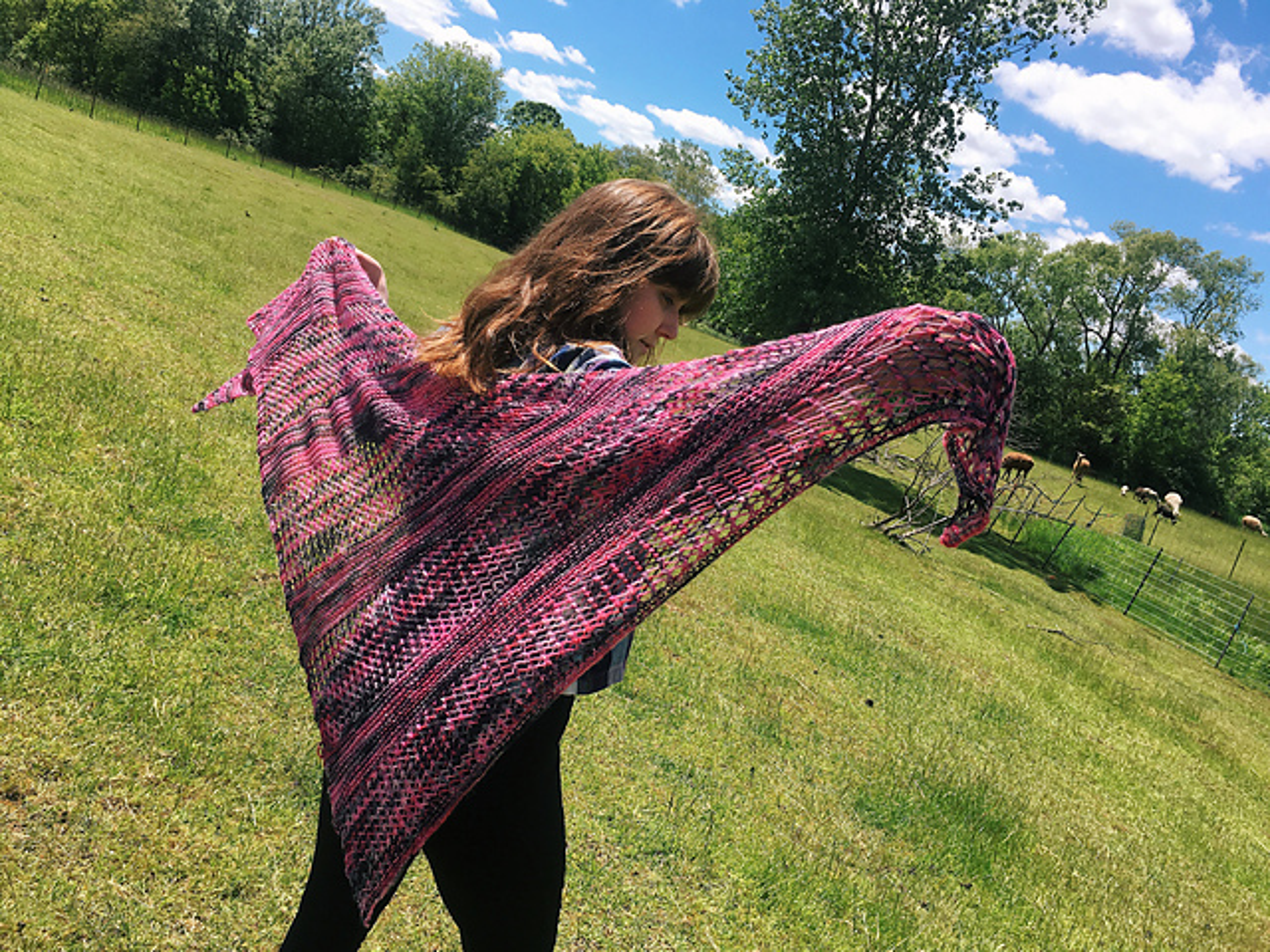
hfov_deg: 61.7
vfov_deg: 48.2
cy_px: 476
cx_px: 635
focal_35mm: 29
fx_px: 1064
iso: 25
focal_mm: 4.15
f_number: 2.2
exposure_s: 1/1241
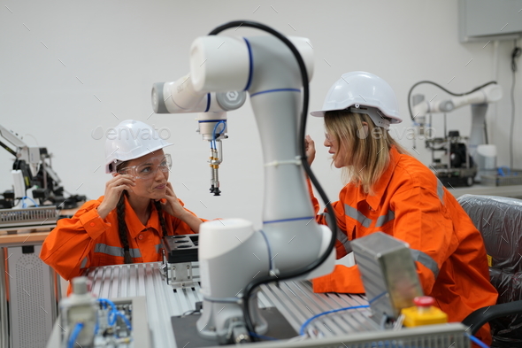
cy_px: 174
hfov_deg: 39.6
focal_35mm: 50
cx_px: 261
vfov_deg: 27.0
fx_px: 725
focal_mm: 50
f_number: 2.2
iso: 125
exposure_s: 1/125
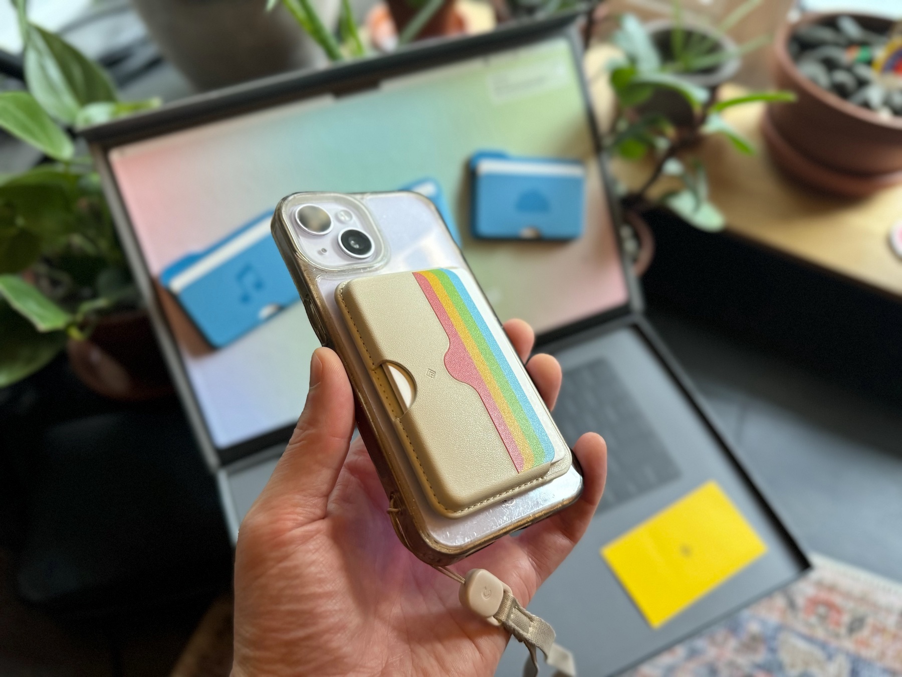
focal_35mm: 24
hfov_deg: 71.6
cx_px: 451
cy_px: 338
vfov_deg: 56.8
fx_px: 625
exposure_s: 1/60
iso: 320
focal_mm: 6.76
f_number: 1.78
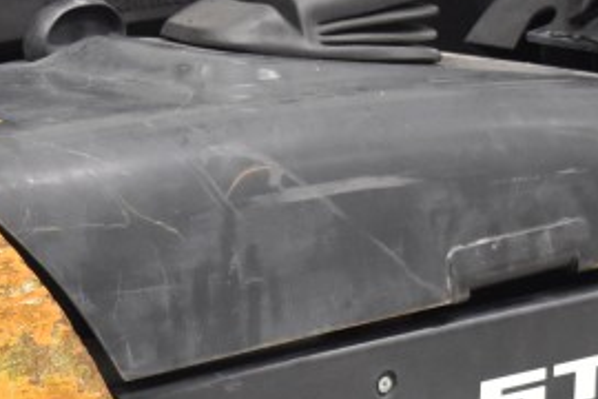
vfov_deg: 5.4
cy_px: 638
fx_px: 4202
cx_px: -250
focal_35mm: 253
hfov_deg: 8.0
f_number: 4.8
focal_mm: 38
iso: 1600
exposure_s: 1/30
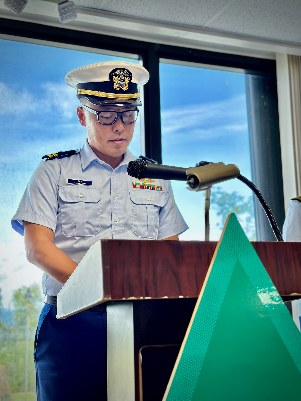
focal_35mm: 48
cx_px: 150
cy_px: 200
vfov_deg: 39.7
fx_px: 557
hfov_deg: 30.3
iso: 64
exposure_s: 1/176
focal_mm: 6.86
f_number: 1.78
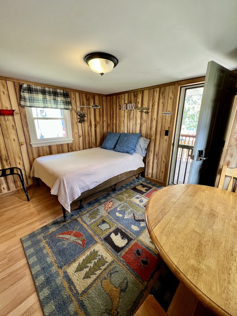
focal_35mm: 13
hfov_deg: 89.9
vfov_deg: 106.2
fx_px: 119
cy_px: 158
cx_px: 118
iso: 250
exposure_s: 1/63
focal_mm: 1.57
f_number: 1.8
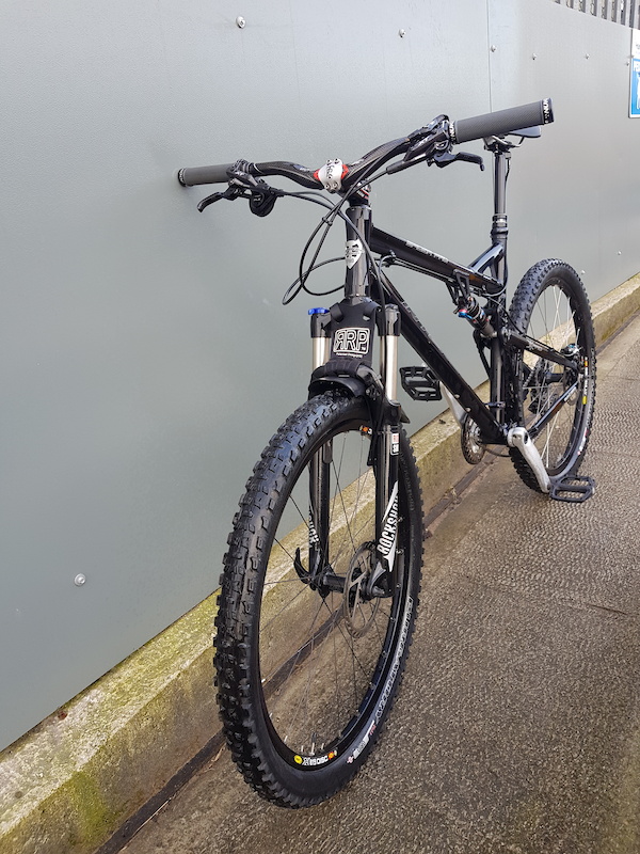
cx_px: 320
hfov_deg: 53.1
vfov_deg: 67.3
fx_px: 641
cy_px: 427
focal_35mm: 26
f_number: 1.7
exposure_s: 1/119
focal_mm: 4.2
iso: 40
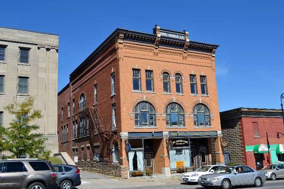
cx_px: 142
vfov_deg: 36.8
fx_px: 284
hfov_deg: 53.2
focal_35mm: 36
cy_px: 94
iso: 100
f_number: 8
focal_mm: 24
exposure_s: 1/320
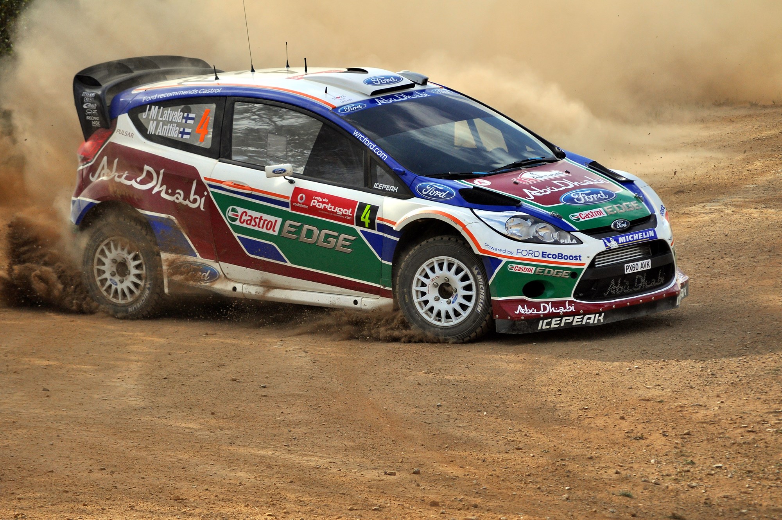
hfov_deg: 6.9
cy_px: 260
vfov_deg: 4.6
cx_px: 391
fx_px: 6510
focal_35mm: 300
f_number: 9
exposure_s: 1/1250
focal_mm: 200
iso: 320
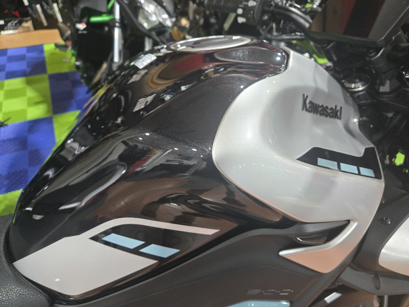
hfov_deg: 73.9
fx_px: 272
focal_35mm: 23
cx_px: 204
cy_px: 154
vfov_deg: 58.9
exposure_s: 1/120
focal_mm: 5.4
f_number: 1.8
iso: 500
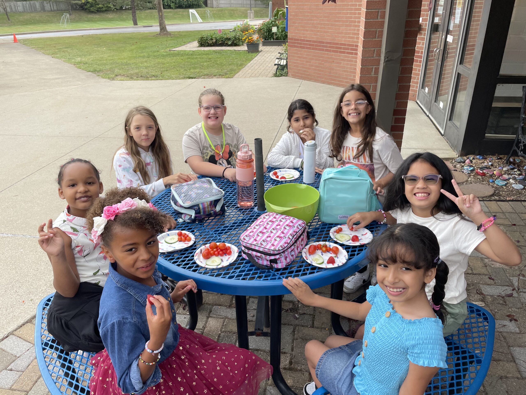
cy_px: 198
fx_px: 395
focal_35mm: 26
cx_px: 263
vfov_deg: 53.1
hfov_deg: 67.3
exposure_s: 1/256
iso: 32
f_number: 1.6
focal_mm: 4.2
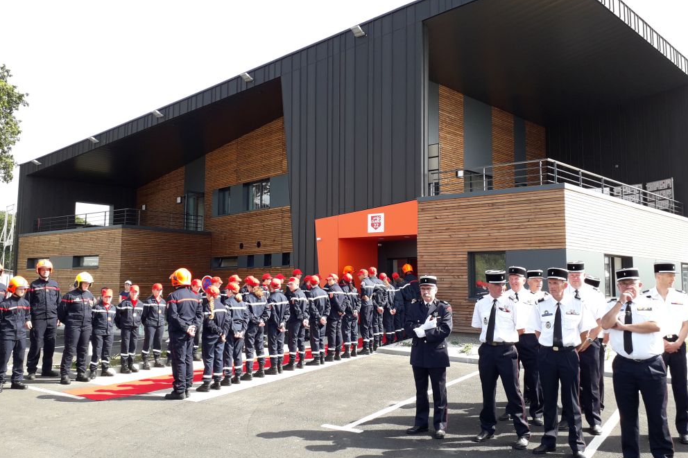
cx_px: 339
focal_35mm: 29
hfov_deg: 63.7
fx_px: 554
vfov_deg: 44.9
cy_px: 227
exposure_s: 1/351
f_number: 1.9
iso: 40
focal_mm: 3.6
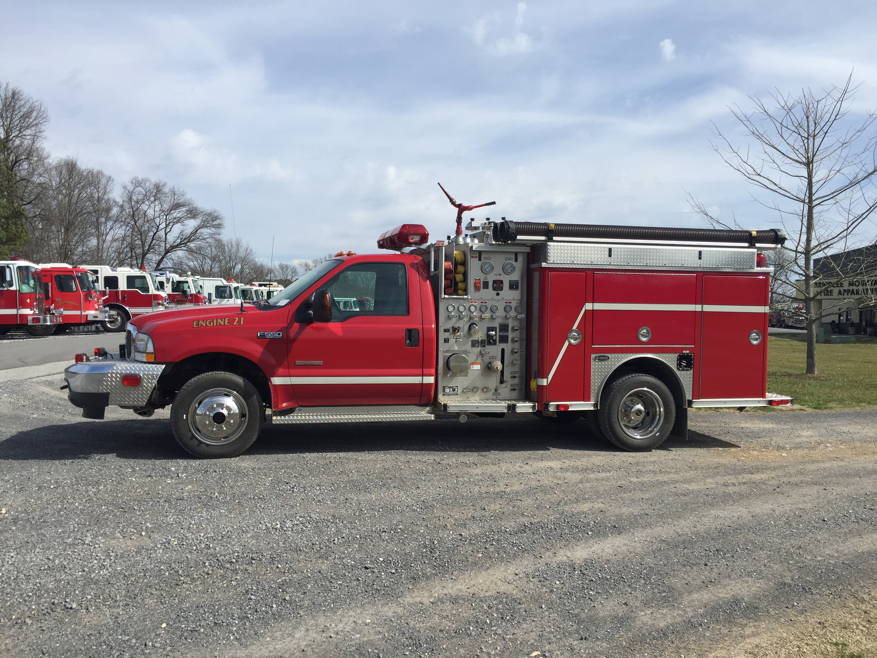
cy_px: 329
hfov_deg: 61.7
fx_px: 735
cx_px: 438
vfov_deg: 48.2
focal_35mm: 29
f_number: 2.2
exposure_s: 1/2326
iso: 32
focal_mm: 4.15
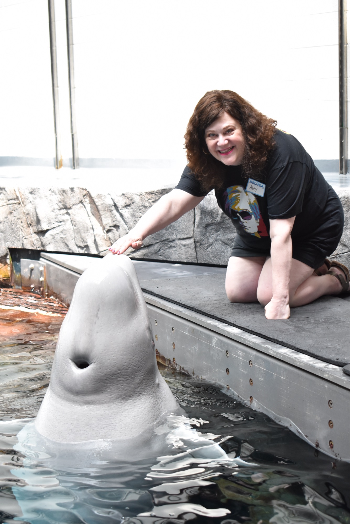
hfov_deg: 21.6
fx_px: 918
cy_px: 262
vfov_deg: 31.9
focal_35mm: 63
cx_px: 175
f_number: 5.6
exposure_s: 1/200
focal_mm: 42
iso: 800
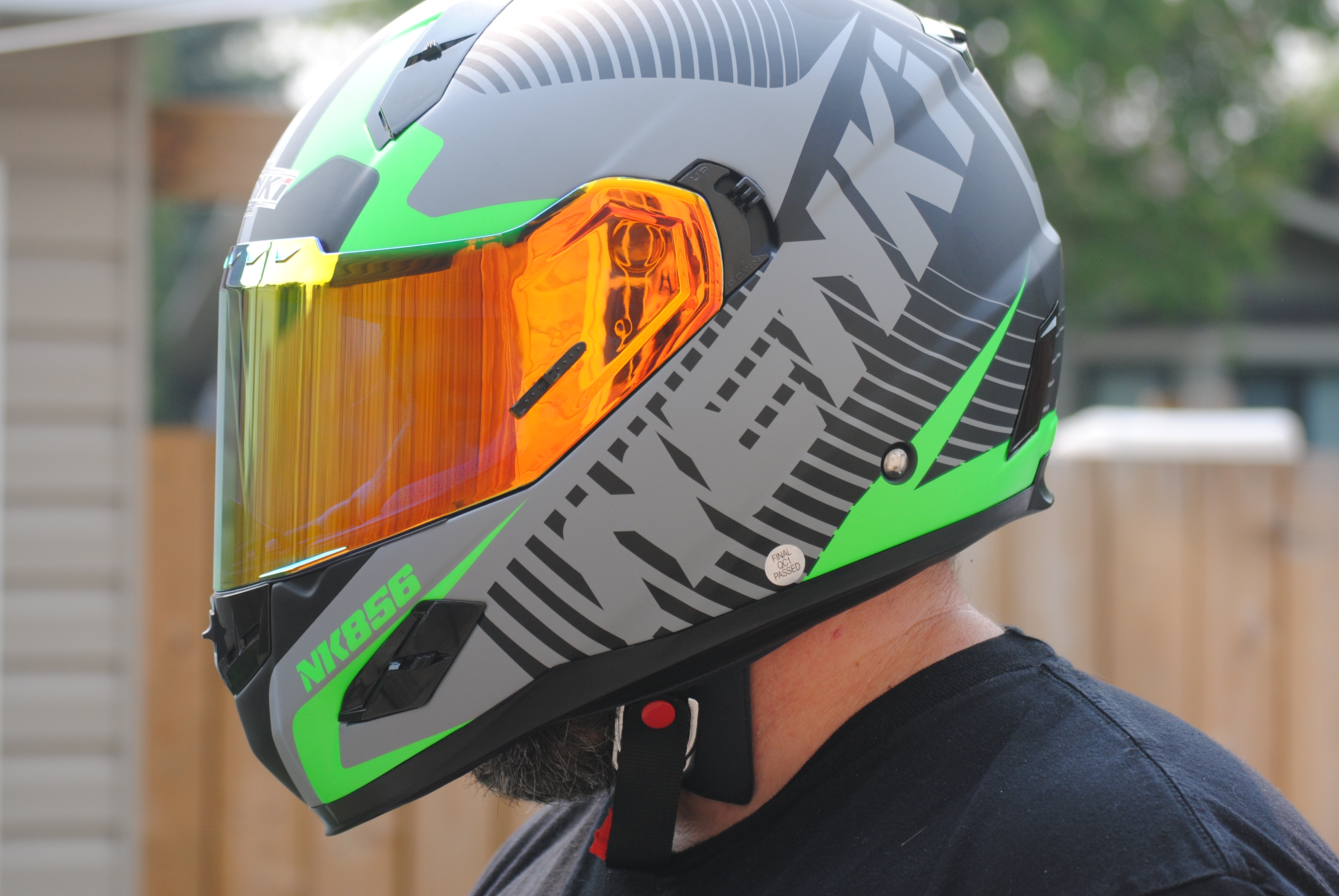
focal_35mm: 110
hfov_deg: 18.6
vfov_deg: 12.5
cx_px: 579
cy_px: 414
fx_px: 4096
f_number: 5
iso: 200
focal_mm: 62
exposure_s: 1/400
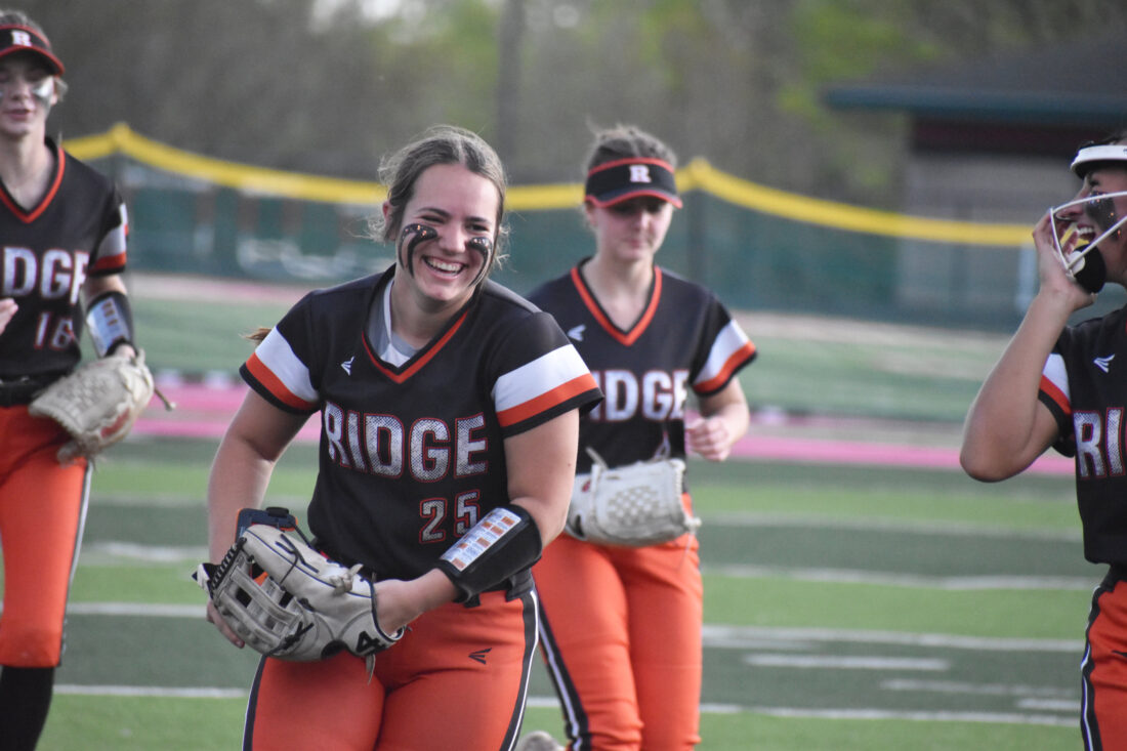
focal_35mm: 390
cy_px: 376
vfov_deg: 3.5
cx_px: 564
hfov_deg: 5.3
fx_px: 12207
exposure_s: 1/4000
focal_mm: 260
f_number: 6
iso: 3200
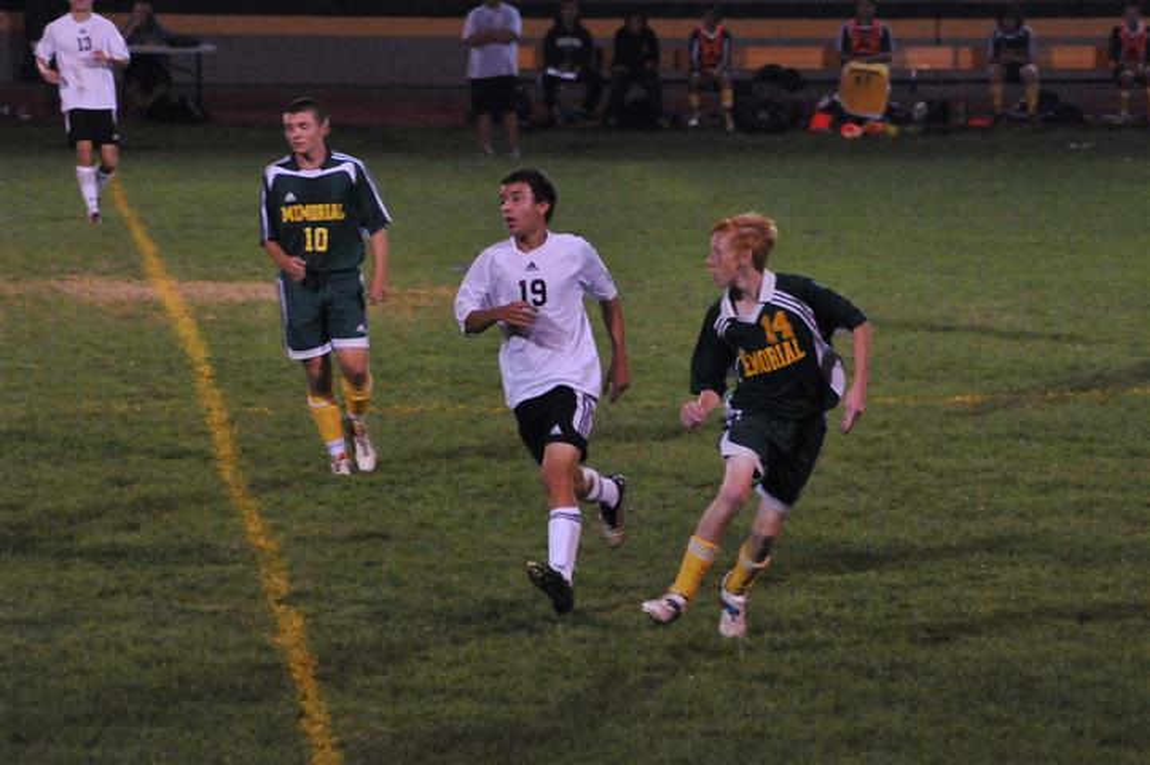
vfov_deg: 6.3
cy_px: 382
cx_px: 575
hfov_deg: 9.5
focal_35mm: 218
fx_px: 6941
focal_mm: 145
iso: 2500
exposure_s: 1/250
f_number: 5.6
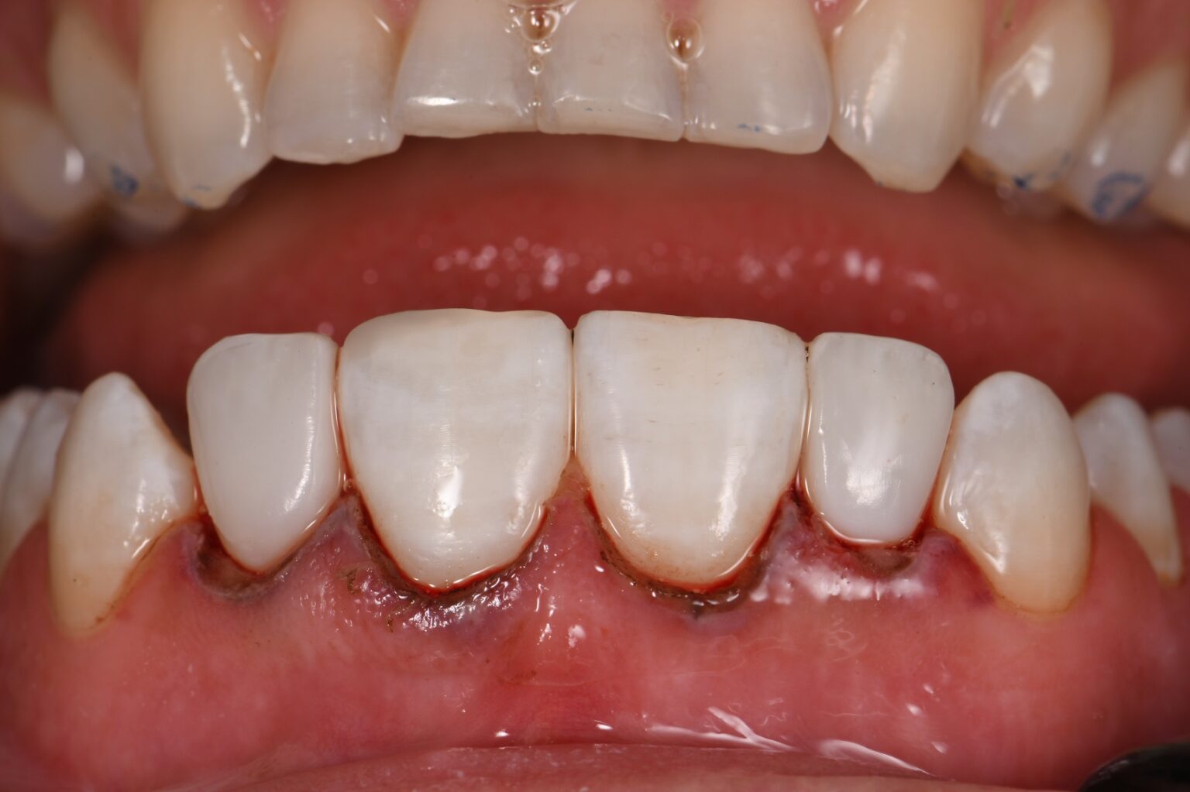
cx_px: 595
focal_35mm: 126
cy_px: 396
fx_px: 4163
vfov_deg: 10.9
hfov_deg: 16.3
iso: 200
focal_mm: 105
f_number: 32
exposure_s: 1/200
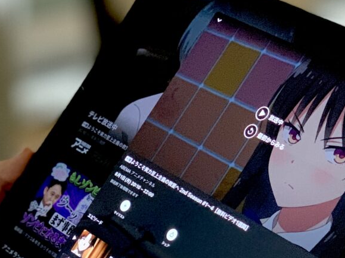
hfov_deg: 14.3
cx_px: 105
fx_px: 1375
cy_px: 297
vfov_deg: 10.6
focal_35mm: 138
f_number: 2.4
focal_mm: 6
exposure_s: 1/40
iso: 400
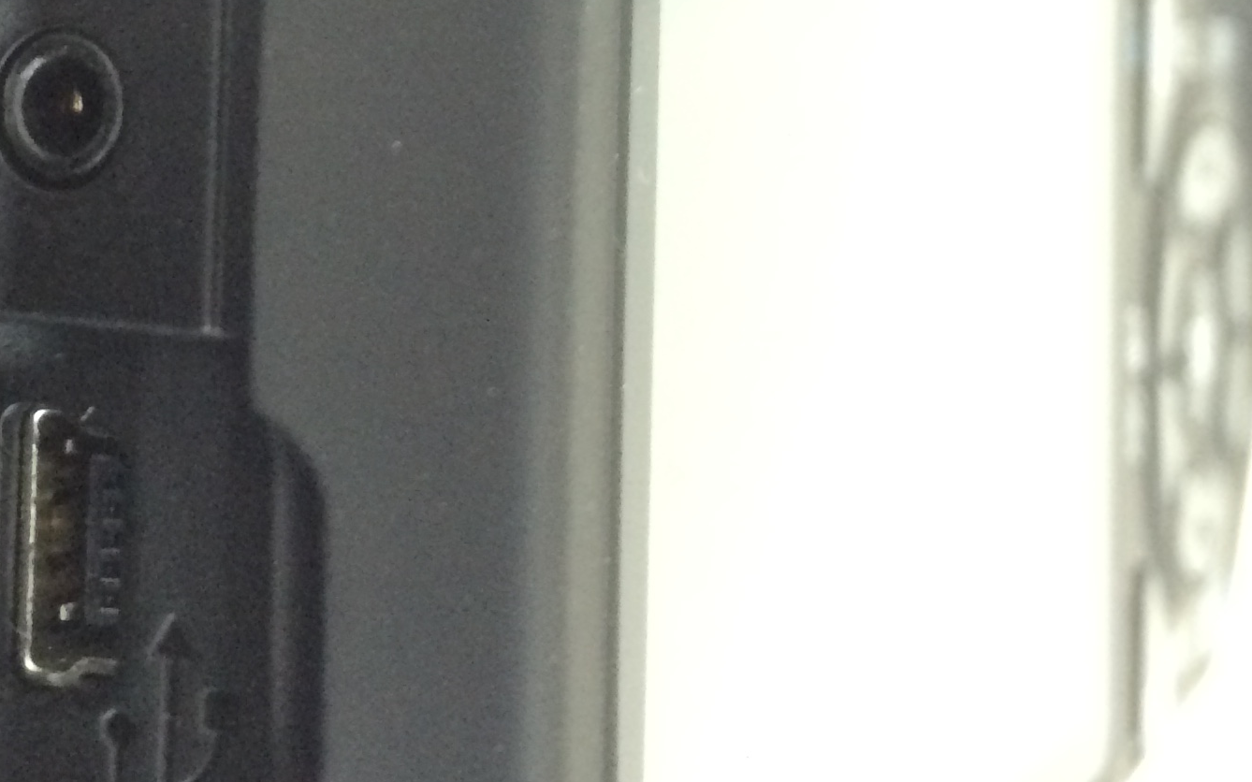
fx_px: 2559
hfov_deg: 27.3
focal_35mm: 75
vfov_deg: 16.6
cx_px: 378
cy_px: -178
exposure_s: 1/30
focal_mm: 4.15
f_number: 2.2
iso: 200
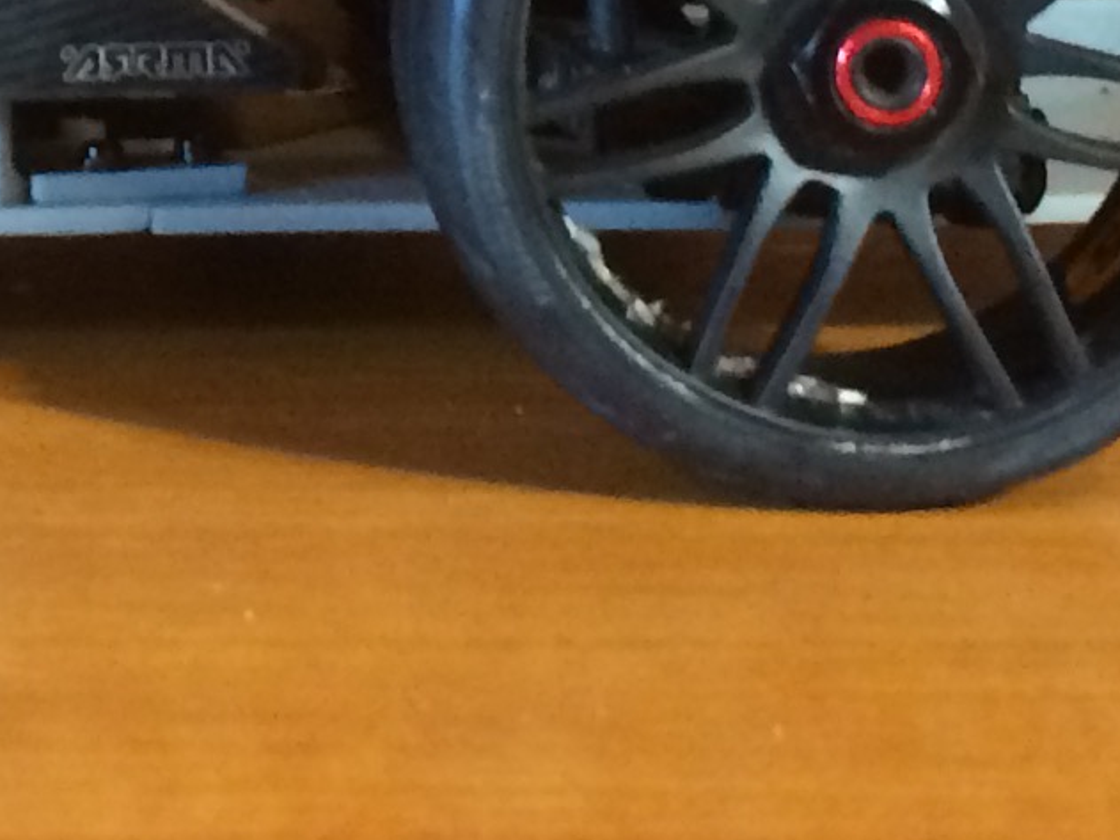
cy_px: -288
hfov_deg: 12.8
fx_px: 4852
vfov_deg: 9.7
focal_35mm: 150
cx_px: -312
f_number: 2.2
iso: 320
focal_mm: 4.15
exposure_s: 1/33
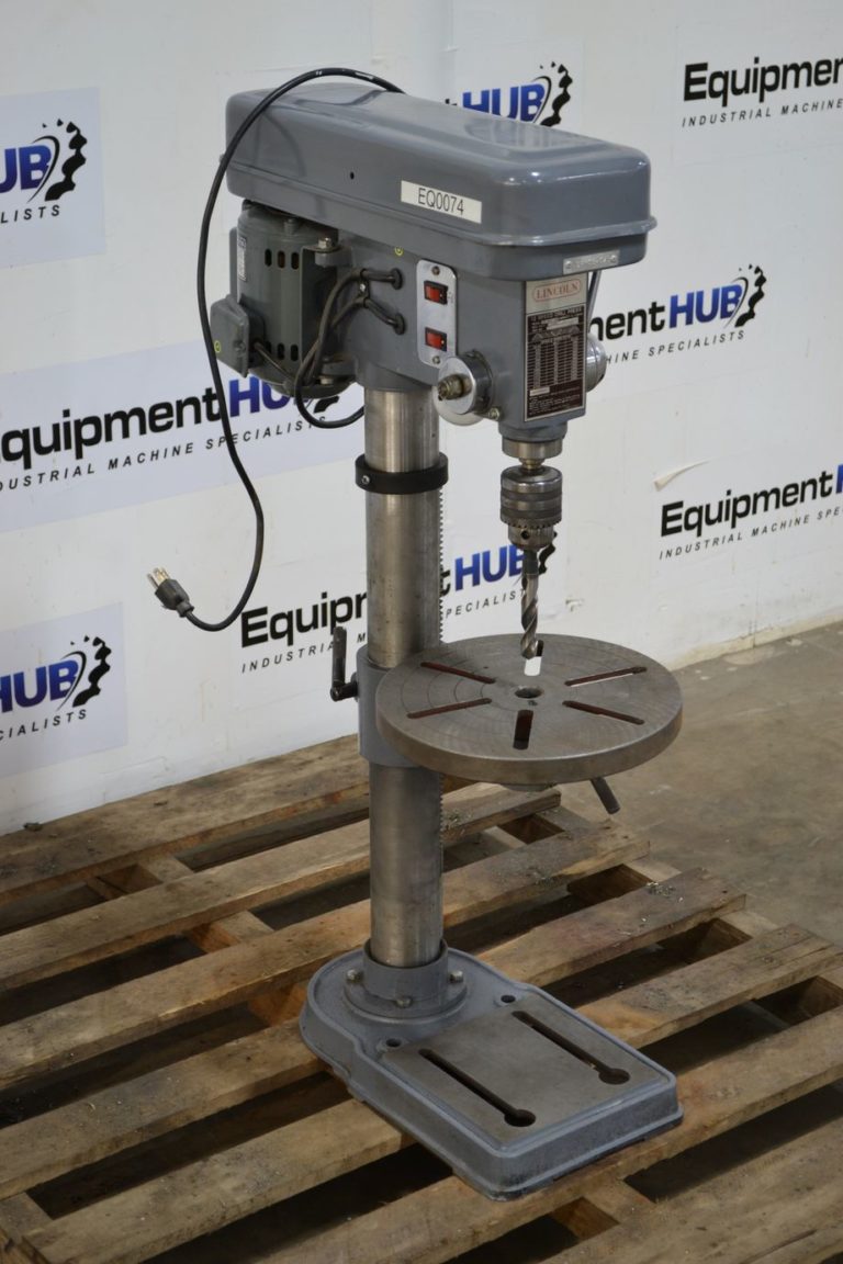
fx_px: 2371
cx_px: 422
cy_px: 632
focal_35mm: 68
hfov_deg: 20.2
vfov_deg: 29.9
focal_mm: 45
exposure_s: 1/20
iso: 400
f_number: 5.3
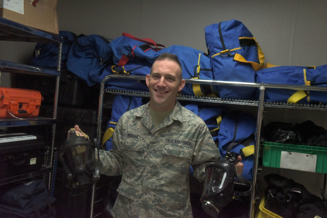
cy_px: 109
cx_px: 164
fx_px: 345
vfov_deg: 35.1
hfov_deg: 50.7
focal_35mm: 38
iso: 12800
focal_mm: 38
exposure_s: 1/640
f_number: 8
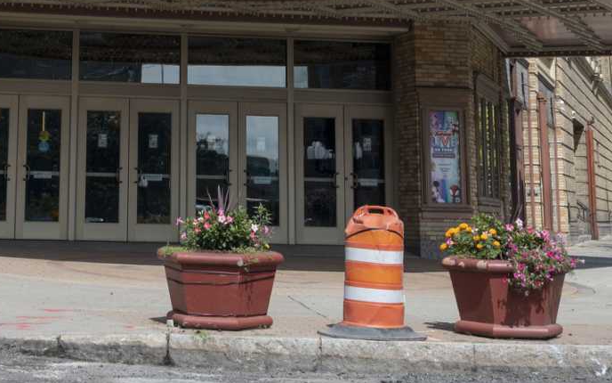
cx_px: 87
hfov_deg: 21.4
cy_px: -160
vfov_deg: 13.1
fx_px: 1593
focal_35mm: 96
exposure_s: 1/800
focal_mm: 31.5
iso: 500
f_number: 11
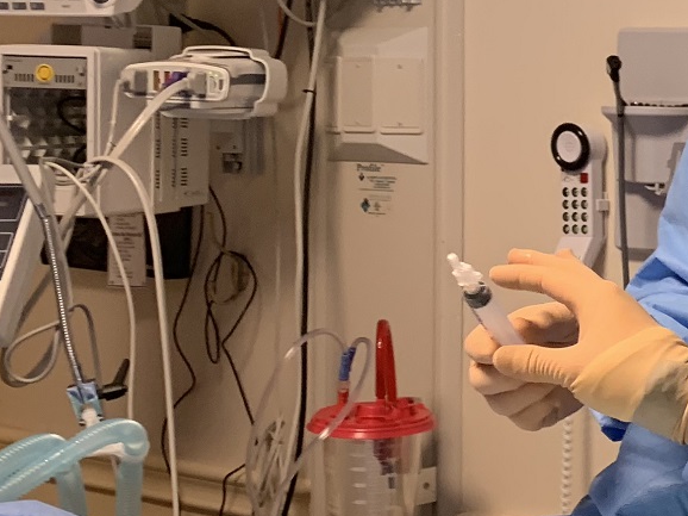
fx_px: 1788
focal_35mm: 90
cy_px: 215
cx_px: 990
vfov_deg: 16.4
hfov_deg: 19.4
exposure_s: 1/60
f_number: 1.8
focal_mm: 4.25
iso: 125
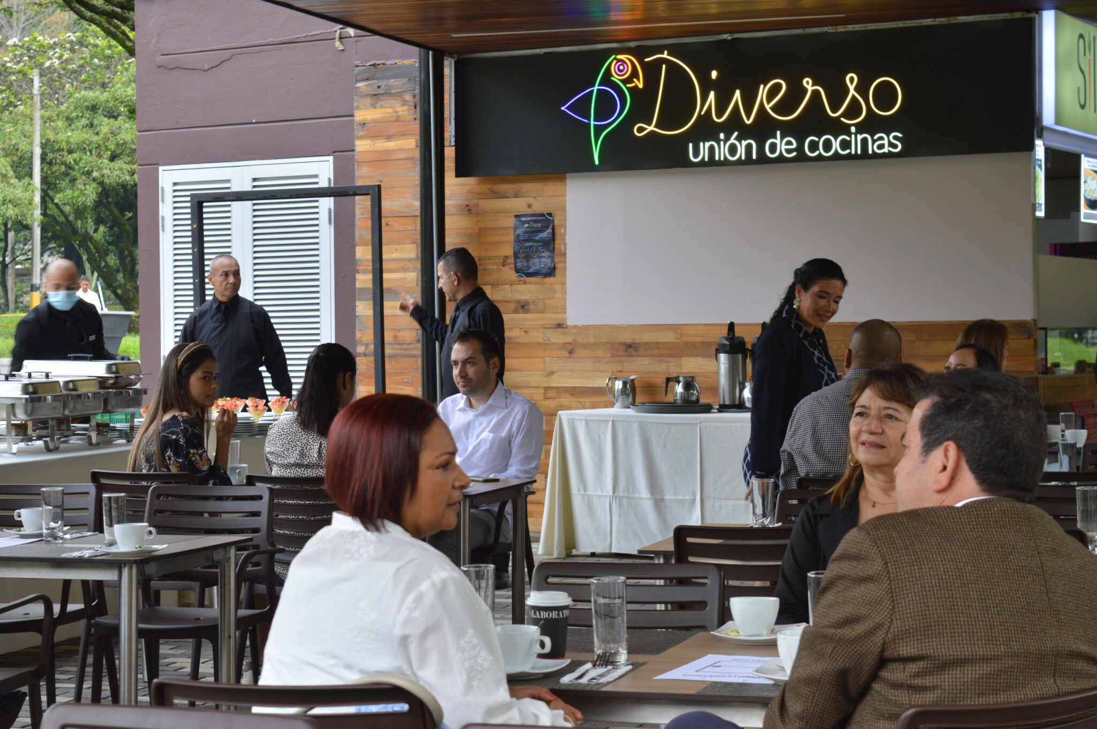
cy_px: 364
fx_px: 2375
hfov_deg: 26.0
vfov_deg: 17.5
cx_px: 548
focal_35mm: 78
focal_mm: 52
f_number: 8
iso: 200
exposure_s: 1/50
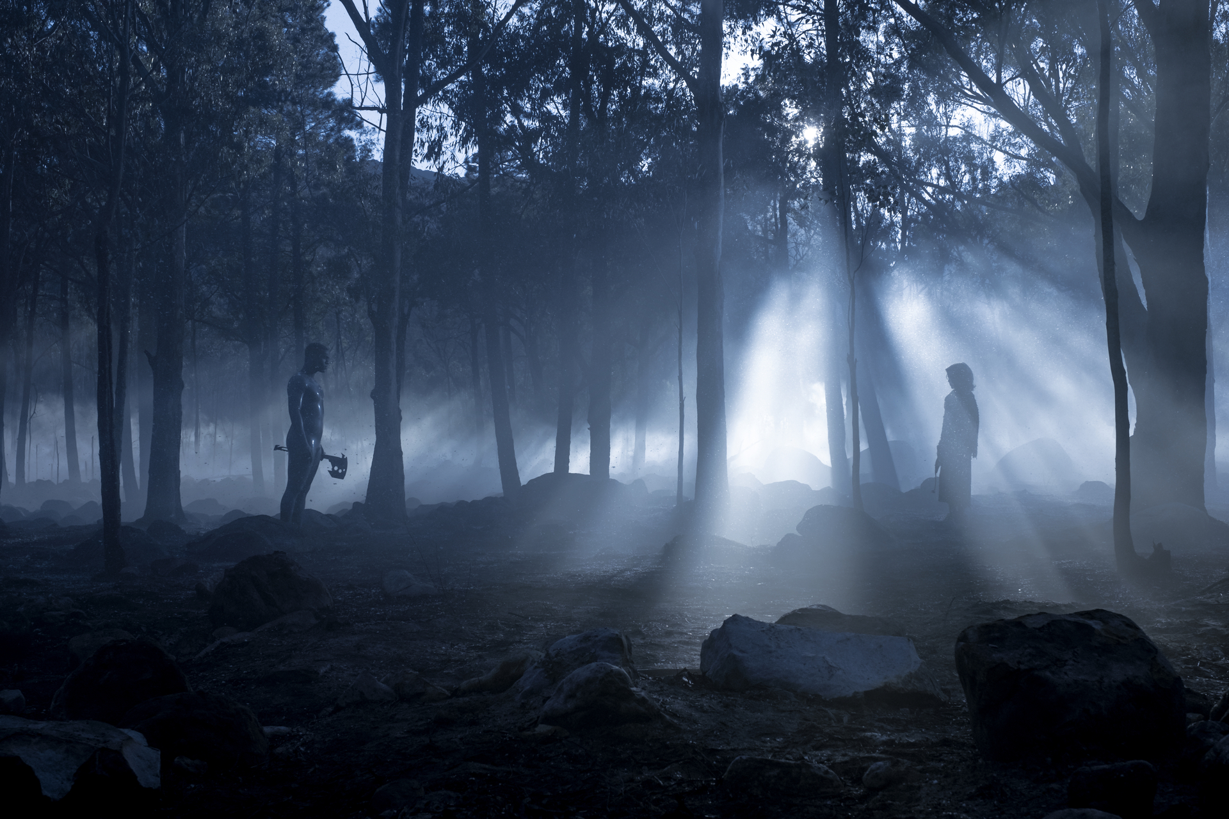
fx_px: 1434
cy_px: 410
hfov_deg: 46.4
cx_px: 614
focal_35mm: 42
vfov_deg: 31.9
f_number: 7.1
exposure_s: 1/640
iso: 200
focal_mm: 28.3
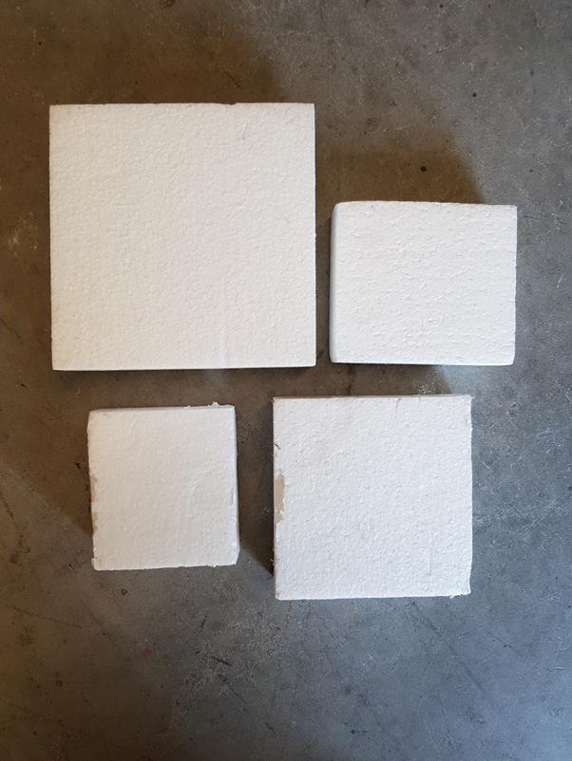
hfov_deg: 53.1
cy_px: 380
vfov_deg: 67.3
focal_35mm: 26
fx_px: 573
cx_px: 286
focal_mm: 4.3
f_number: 1.7
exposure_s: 1/50
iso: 50
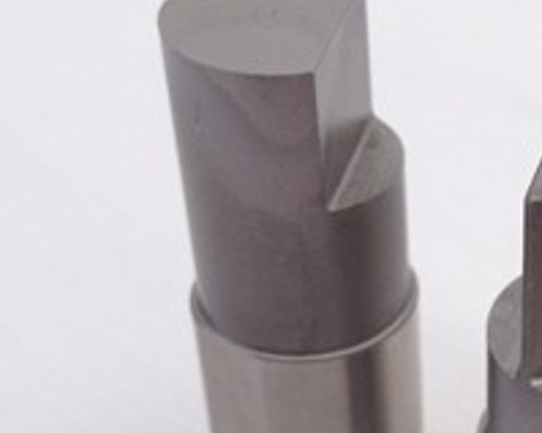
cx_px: 618
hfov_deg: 17.9
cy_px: 449
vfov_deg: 14.7
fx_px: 1651
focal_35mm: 103
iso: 64
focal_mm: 4.28
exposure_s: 1/1255
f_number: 2.4
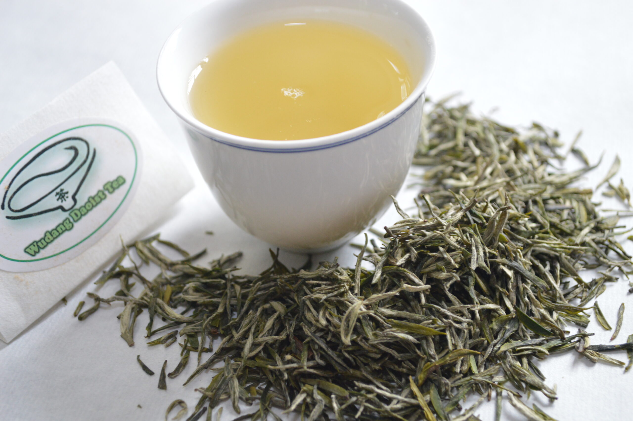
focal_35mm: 60
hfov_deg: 33.4
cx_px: 316
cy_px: 210
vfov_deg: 22.6
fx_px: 1054
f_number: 5.3
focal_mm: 40
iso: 1000
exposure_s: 1/60
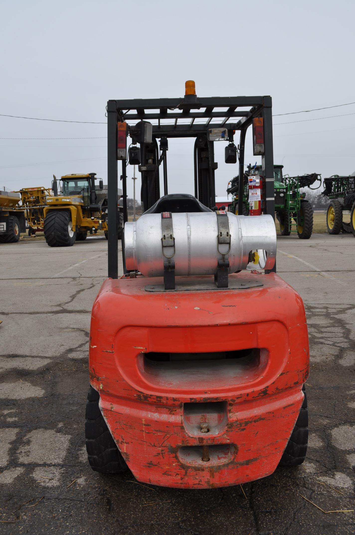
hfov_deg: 43.5
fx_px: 445
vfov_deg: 62.0
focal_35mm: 30
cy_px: 268
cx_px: 178
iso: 200
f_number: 9
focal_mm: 20
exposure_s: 1/320
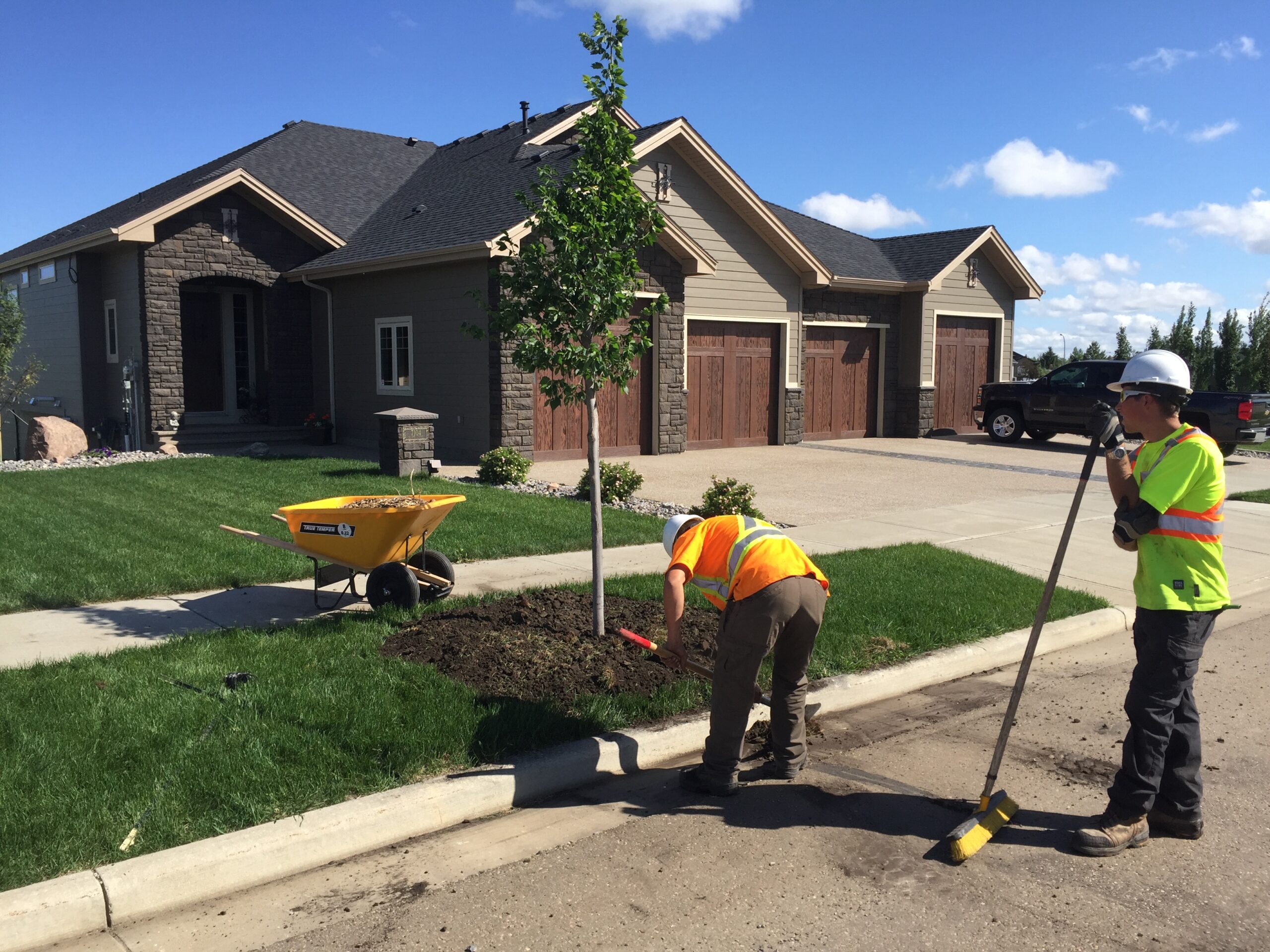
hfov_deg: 61.7
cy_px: 476
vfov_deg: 48.2
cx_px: 635
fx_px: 1064
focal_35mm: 29
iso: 32
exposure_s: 1/1464
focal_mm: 4.15
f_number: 2.2
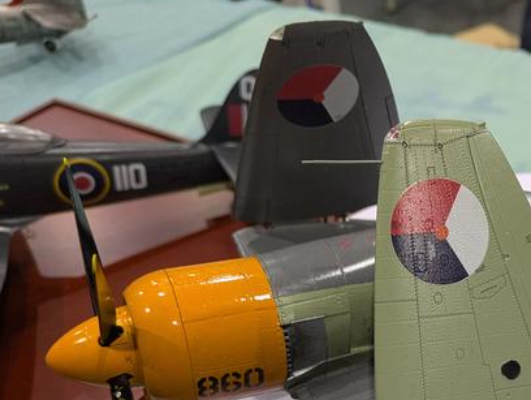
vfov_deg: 28.2
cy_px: 384
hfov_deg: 36.2
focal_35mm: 49
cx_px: 491
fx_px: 753
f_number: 1.89
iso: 204
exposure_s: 1/100
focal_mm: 5.43
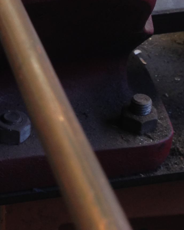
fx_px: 831
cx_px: -83
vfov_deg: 15.7
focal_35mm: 122
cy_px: 45
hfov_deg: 12.1
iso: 50
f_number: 2.4
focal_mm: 4.12
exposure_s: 1/24
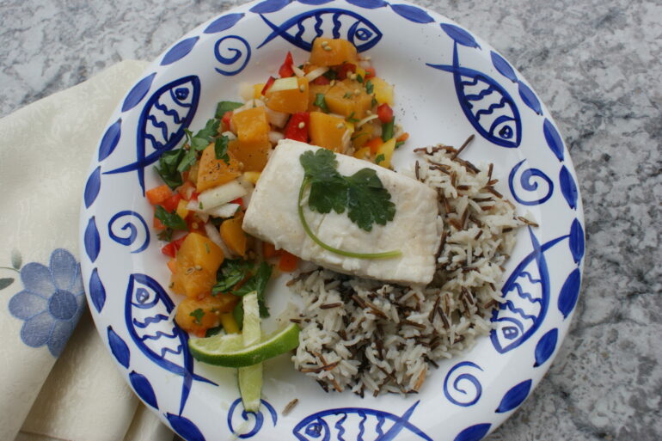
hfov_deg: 57.2
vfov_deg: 40.0
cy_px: 220
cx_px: 331
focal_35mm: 33
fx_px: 607
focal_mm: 22
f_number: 6.3
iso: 100
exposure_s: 1/50
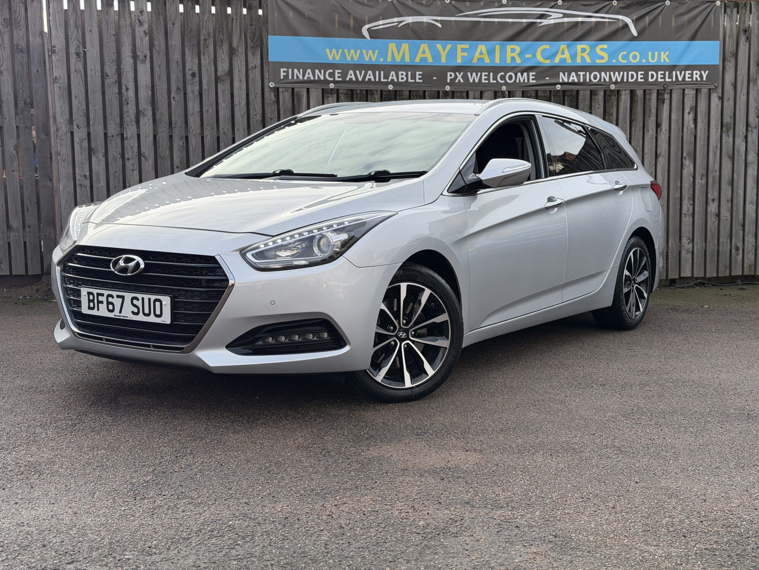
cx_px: 380
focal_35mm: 48
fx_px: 1052
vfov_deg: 30.3
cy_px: 285
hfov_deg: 39.7
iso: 80
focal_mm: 6.76
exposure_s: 1/1513
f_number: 1.78
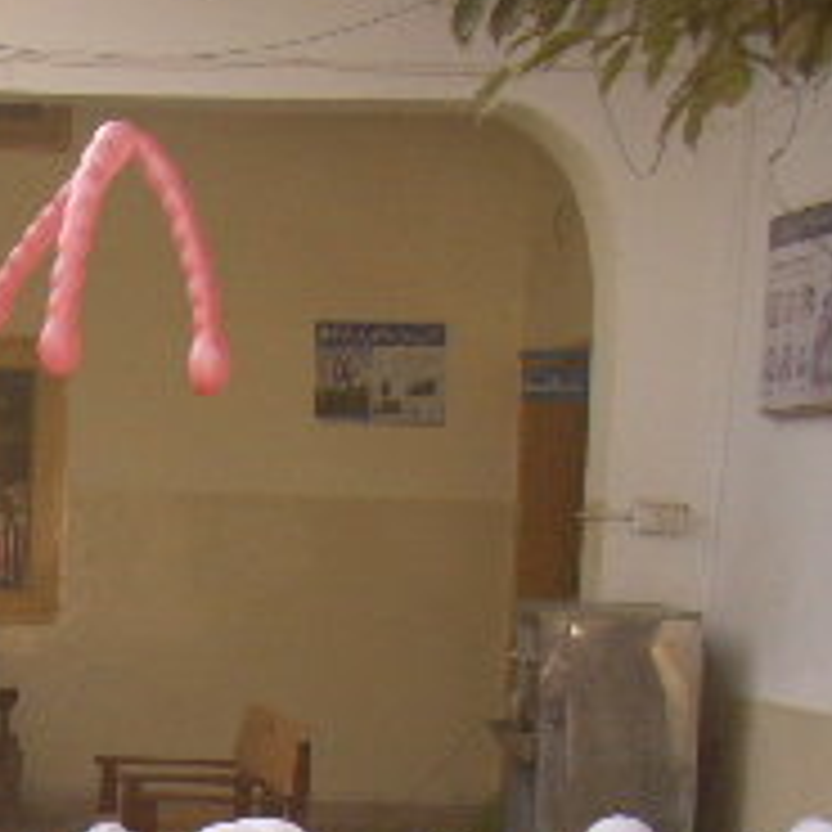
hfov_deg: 14.0
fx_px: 3073
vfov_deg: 14.8
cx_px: -562
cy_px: 1043
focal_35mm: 113
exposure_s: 1/250
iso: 80
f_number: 2.8
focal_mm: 6.1
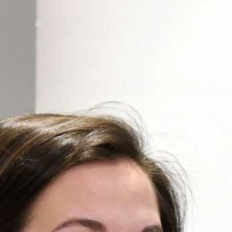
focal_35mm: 1324
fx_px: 10036
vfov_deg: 1.3
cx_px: 128
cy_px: 313
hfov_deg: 1.3
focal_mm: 175
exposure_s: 1/160
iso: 3200
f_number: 6.3
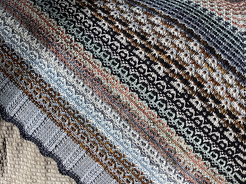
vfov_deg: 45.4
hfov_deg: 58.4
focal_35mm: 31
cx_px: 123
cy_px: 92
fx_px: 220
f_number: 2.4
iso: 25
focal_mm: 3.3
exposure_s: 1/100
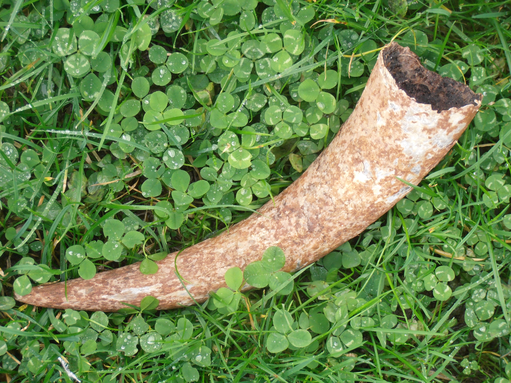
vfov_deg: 10.7
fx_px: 2037
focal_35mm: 138
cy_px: 192
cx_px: 256
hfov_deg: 14.3
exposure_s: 1/25
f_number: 5.8
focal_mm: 24.39
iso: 125
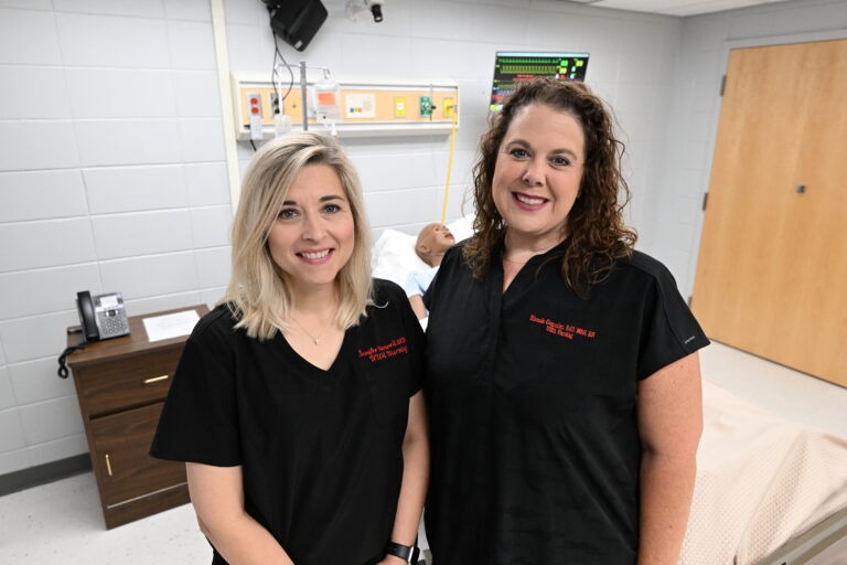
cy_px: 282
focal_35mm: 24
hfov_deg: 74.9
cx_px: 424
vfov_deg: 54.1
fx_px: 553
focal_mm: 23.5
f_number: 5.6
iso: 5000
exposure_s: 1/200
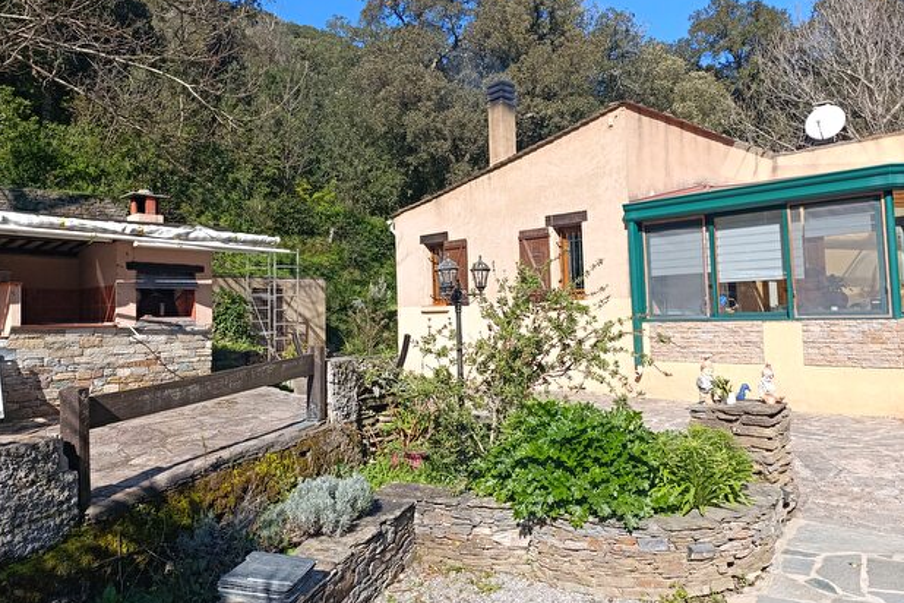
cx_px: 402
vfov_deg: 47.8
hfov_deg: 67.2
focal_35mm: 27
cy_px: 269
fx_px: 678
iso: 50
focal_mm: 6.14
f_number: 1.6
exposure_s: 1/500
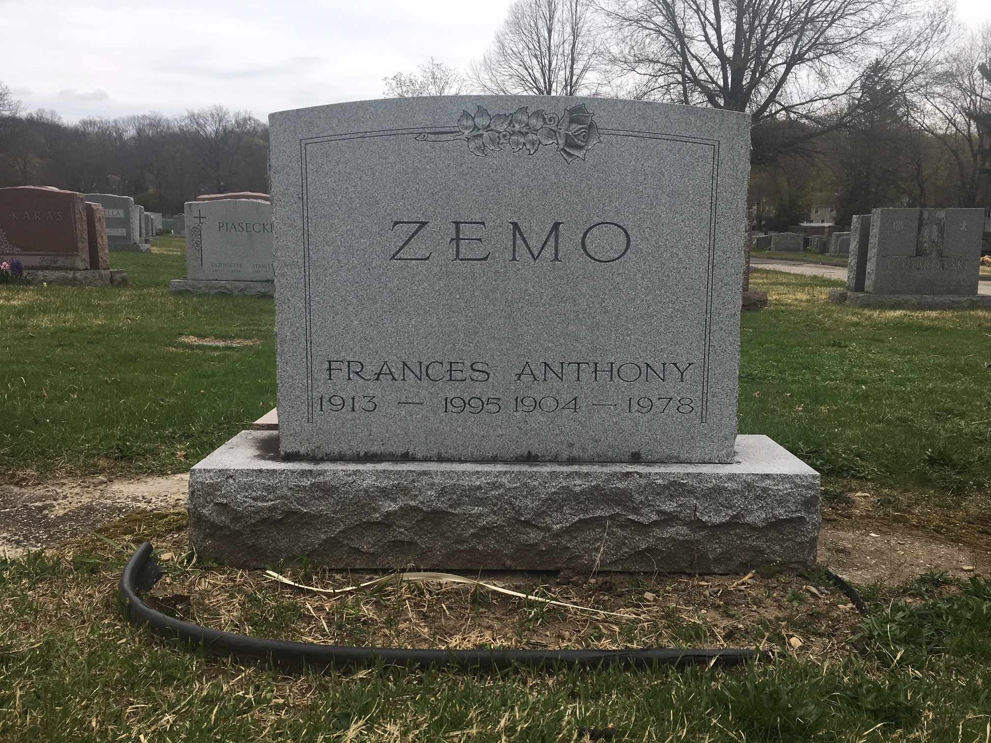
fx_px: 830
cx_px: 496
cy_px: 372
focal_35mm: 29
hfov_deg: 61.7
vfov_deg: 48.2
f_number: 2.2
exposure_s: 1/610
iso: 25
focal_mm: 4.15
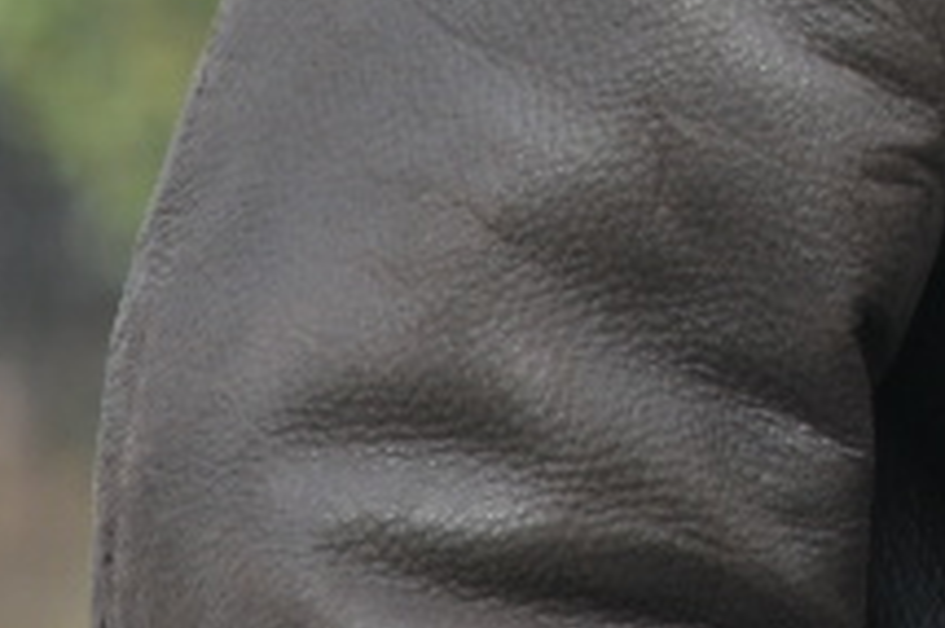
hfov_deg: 2.3
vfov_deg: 1.5
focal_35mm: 906
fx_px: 23764
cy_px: -1458
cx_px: 2184
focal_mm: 120
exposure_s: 1/500
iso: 500
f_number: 4
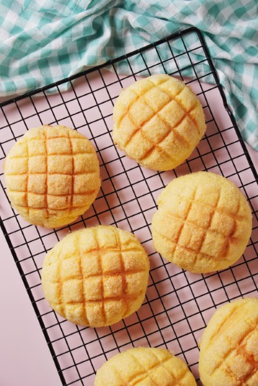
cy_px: 193
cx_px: 129
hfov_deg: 15.2
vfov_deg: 22.6
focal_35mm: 90
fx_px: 967
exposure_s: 1/30
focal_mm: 60
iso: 400
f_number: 8
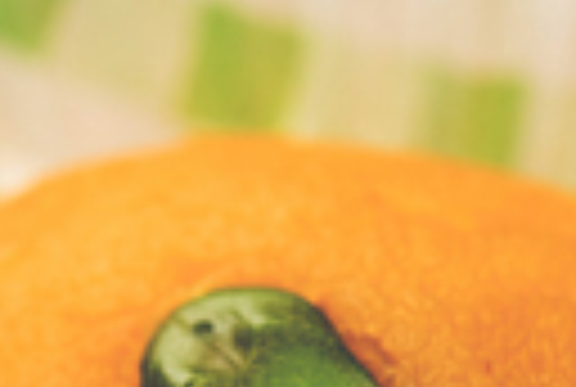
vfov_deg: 5.0
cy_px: 522
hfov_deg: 7.4
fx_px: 4426
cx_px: 256
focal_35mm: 276
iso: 100
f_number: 5.6
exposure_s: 1/125
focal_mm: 60
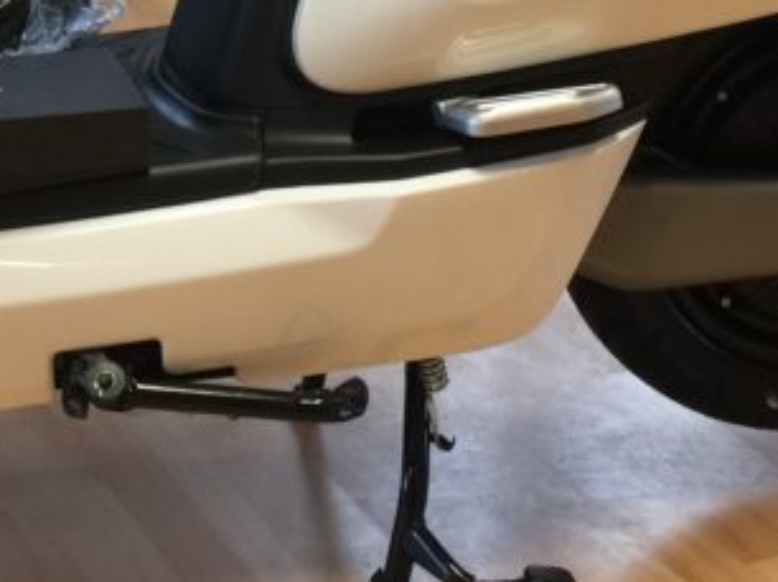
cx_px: 191
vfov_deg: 15.0
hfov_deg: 20.9
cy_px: -217
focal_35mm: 93
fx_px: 2089
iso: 50
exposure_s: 1/17
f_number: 2.2
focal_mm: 4.15
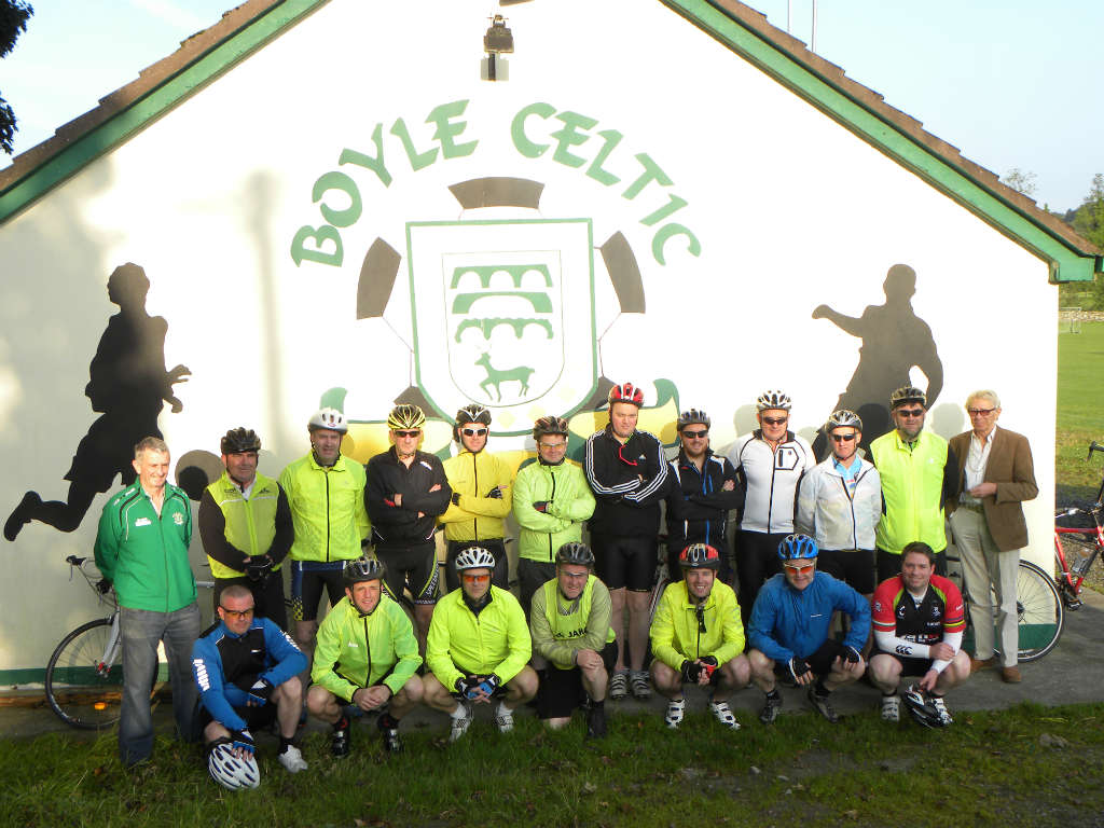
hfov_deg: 41.2
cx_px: 552
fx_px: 1467
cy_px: 414
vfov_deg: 31.5
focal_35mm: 46
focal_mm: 8.2
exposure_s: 1/180
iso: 64
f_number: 4
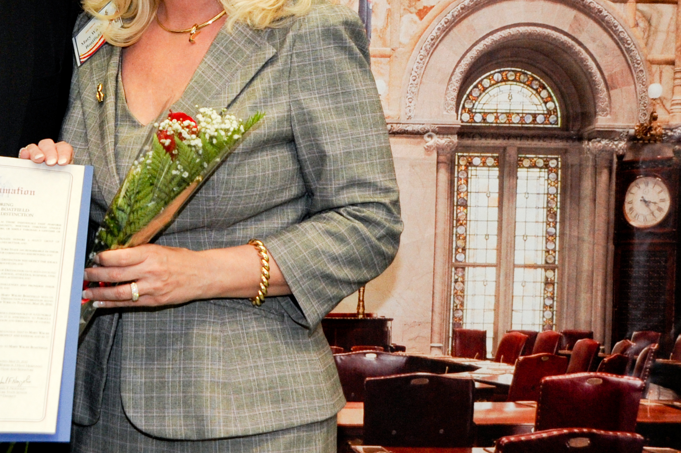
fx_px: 1853
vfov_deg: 13.8
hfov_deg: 20.5
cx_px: 83
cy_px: 62
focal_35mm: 98
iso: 1000
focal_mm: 38
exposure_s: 1/80
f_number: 4
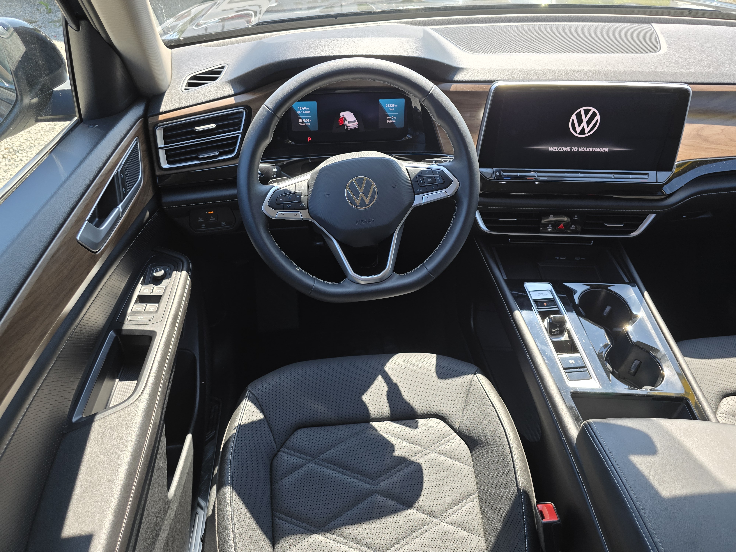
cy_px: 276
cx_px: 368
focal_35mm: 23
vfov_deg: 58.9
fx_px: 489
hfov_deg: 73.9
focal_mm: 6.3
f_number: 1.7
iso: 25
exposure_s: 1/180
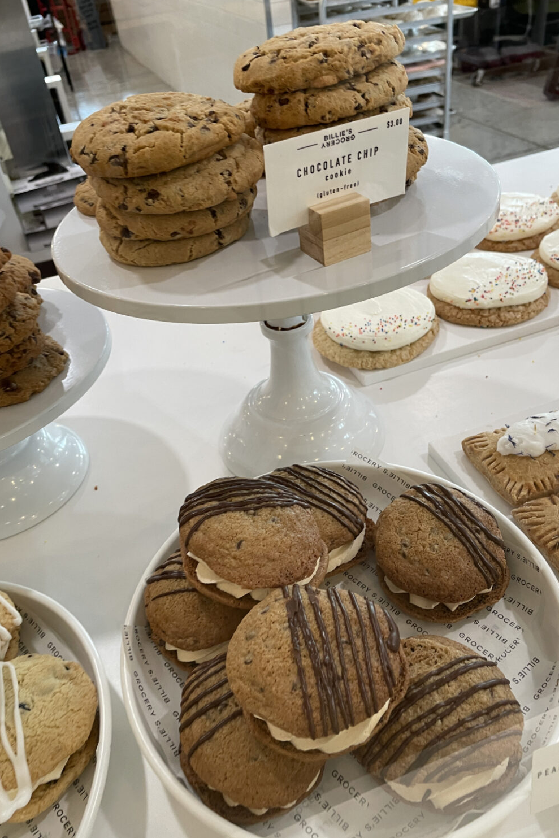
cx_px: 274
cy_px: 407
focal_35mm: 28
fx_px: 652
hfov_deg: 46.4
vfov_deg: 65.5
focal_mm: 4.2
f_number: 1.6
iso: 80
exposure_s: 1/60
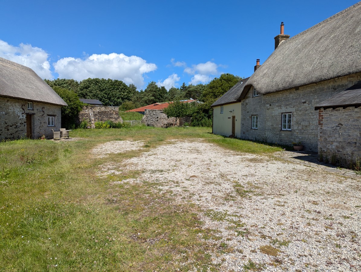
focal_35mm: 24
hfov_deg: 71.5
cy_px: 136
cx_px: 180
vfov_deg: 56.9
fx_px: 251
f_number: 1.85
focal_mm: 6.81
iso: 48
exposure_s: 1/2899
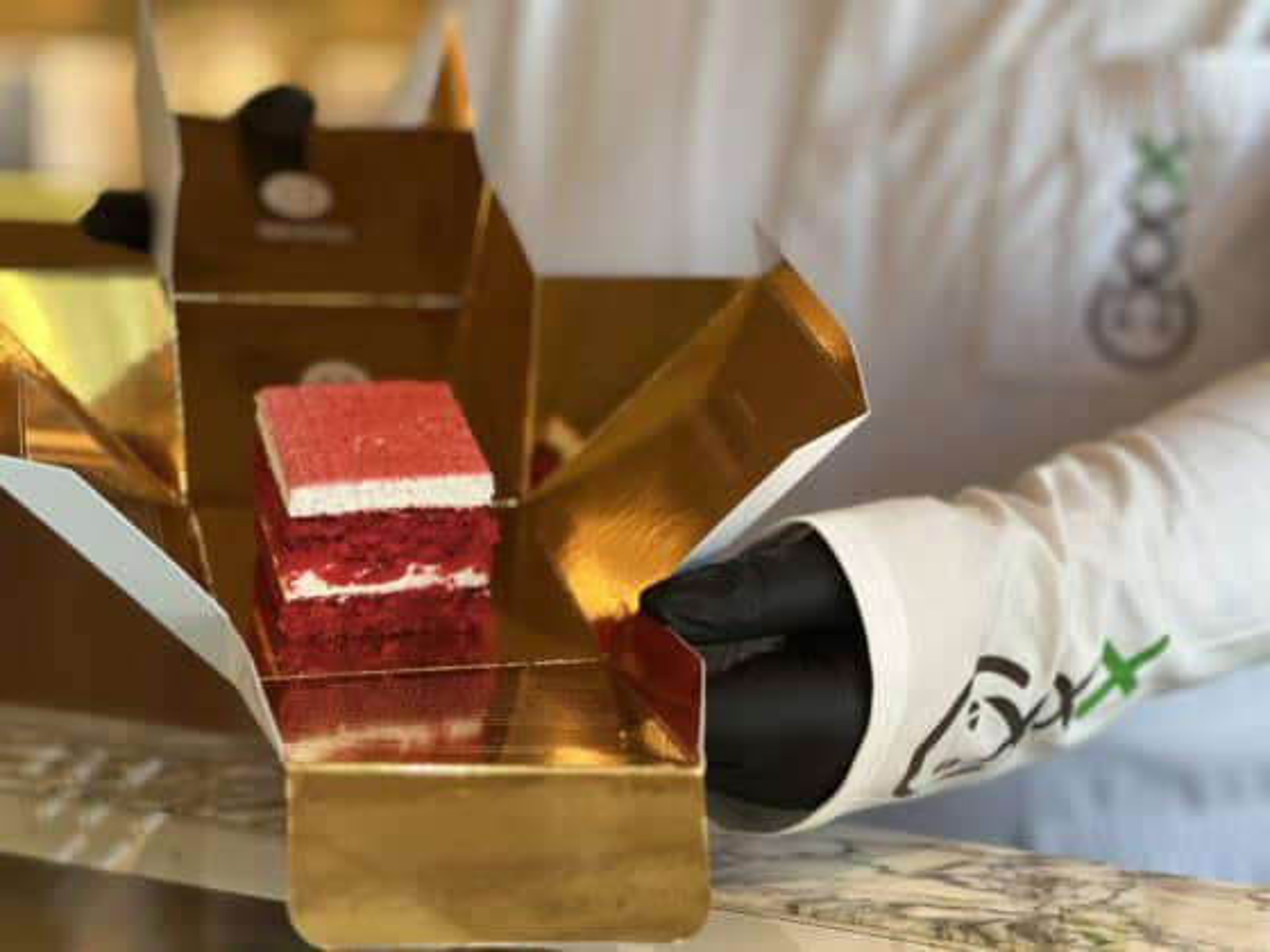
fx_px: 2825
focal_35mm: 77
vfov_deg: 19.1
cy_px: 476
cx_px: 635
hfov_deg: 25.3
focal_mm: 9
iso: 125
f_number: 2.8
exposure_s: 1/33
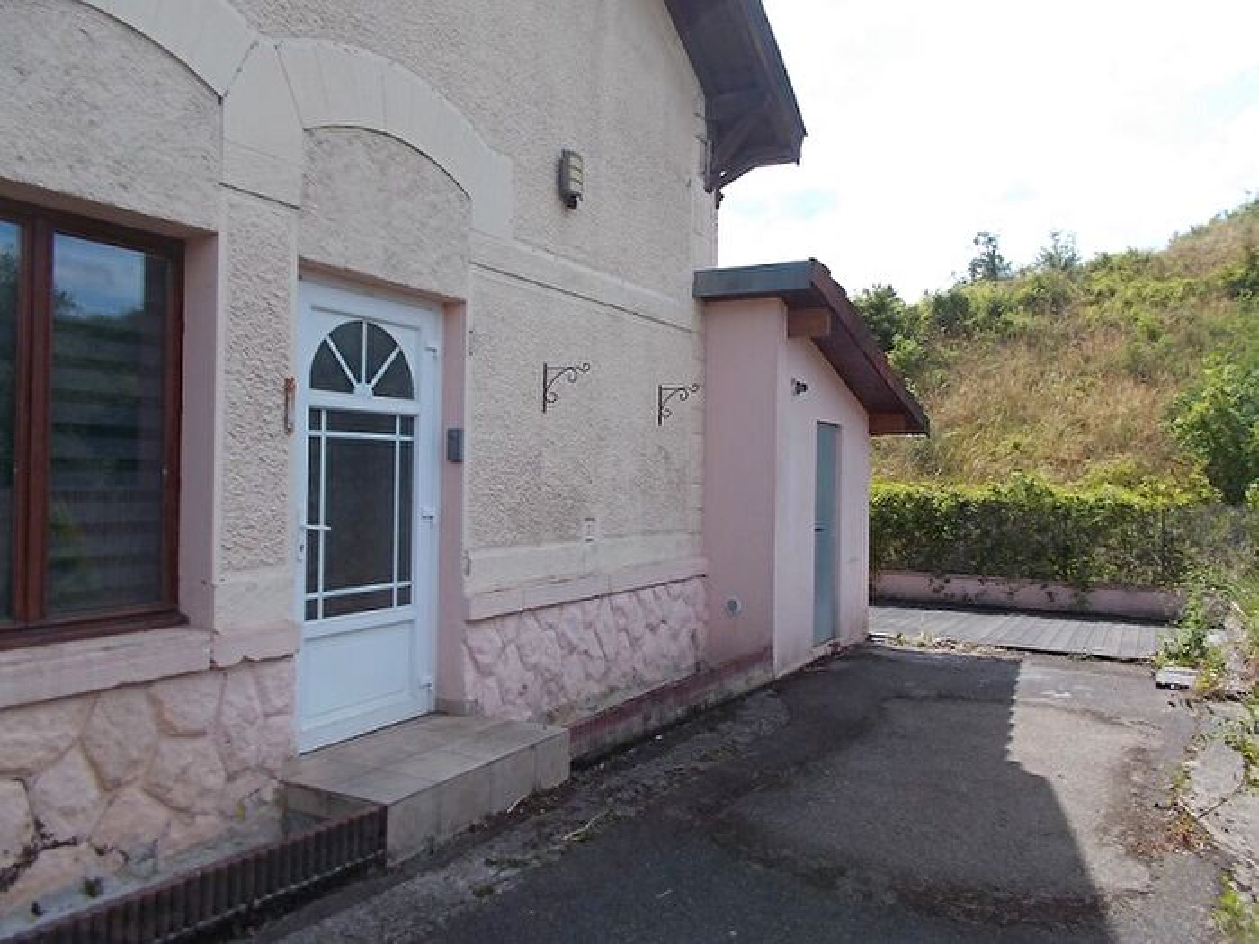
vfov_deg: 53.1
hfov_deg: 67.3
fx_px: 946
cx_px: 630
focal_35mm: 26
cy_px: 472
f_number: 8
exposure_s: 1/100
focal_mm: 4.6
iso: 80
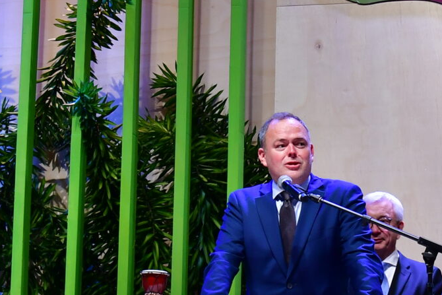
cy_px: 143
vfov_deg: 8.0
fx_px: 2112
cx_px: 319
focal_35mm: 172
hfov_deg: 11.9
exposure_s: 1/60
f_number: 4
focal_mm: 30
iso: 400
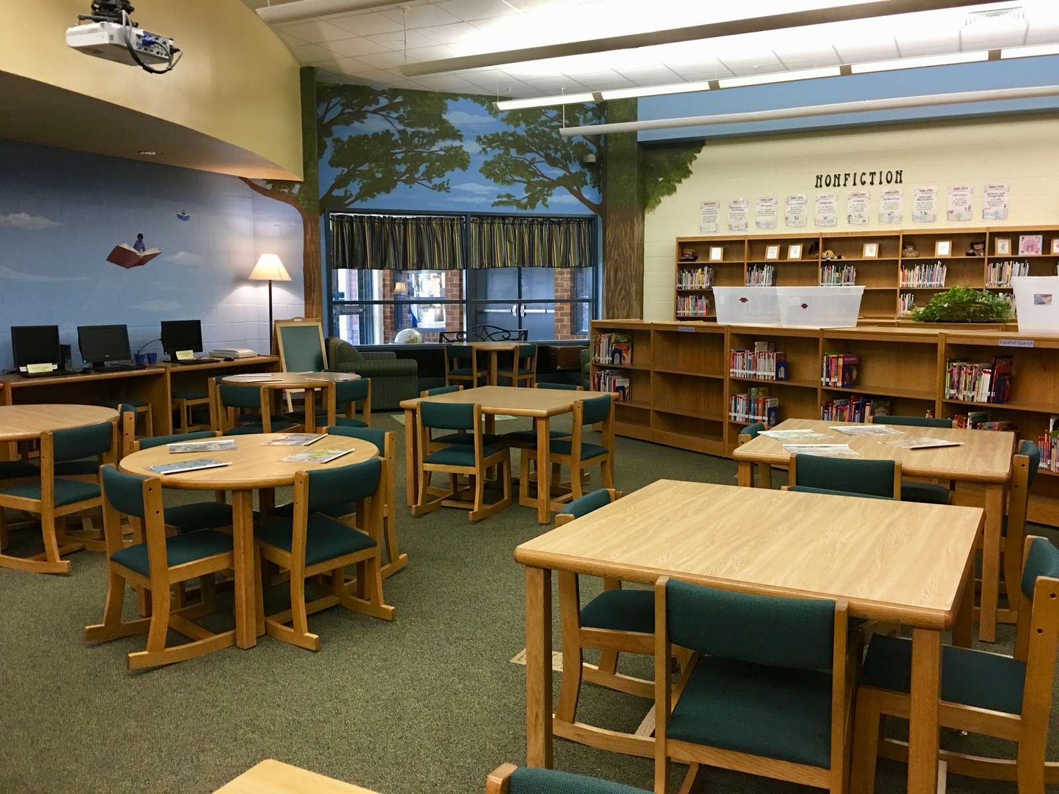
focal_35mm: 29
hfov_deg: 61.7
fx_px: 887
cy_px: 397
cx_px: 530
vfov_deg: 48.2
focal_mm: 4.15
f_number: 2.2
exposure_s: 1/15
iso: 80
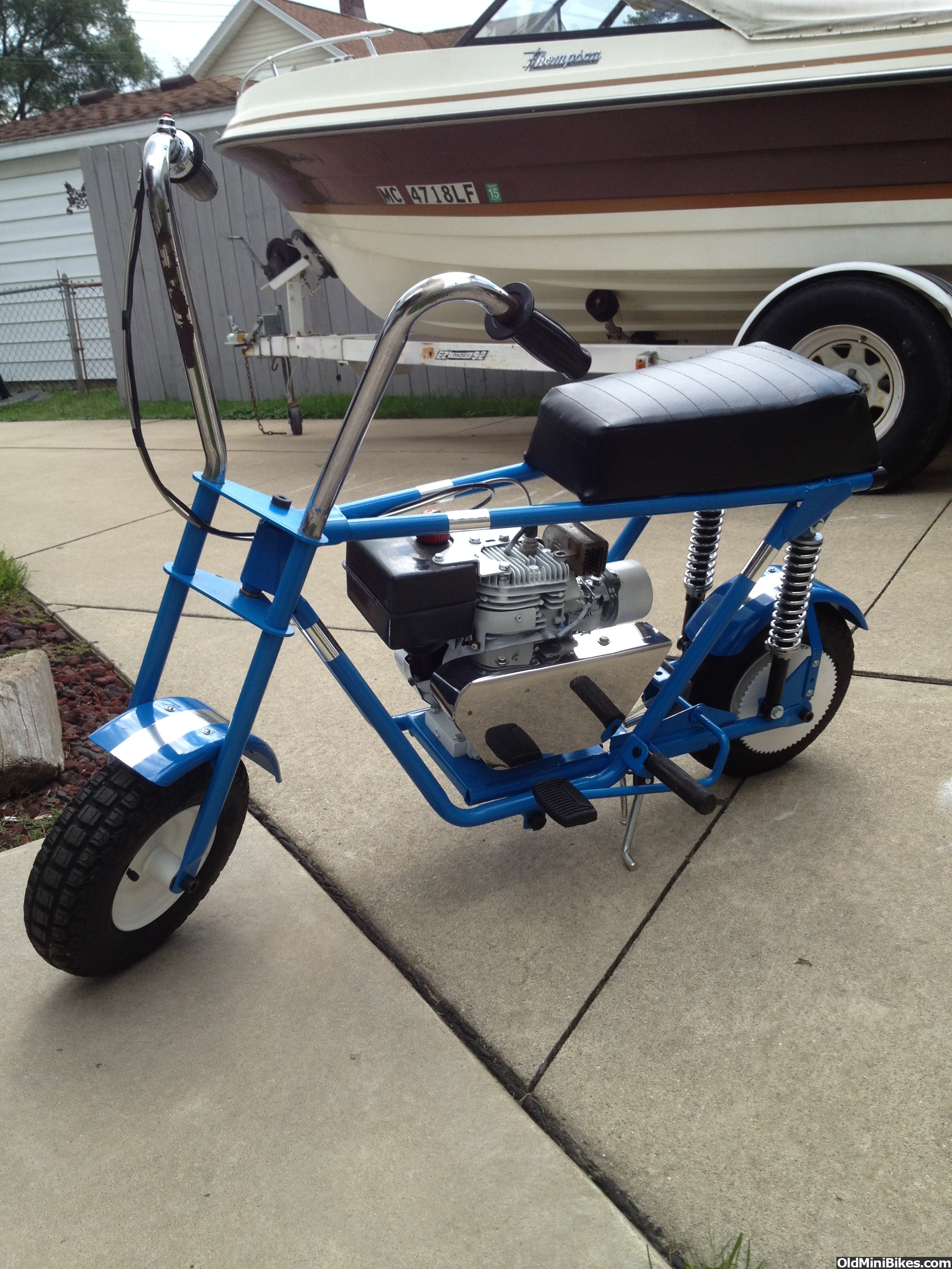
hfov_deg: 40.7
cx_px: 476
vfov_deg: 52.6
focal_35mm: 35
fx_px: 1283
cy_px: 634
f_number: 2.4
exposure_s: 1/652
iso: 50
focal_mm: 4.28
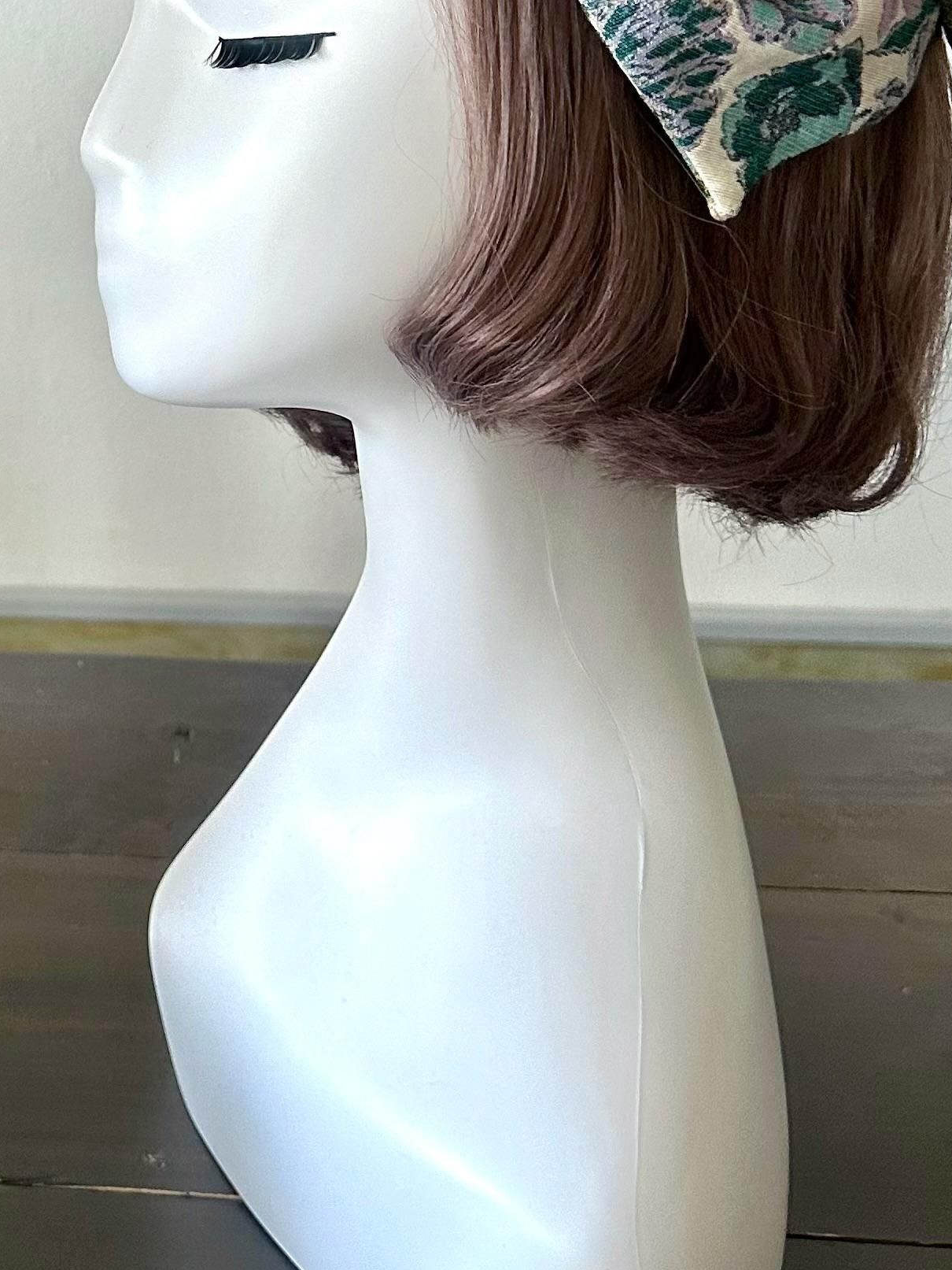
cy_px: 251
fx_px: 2200
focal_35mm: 60
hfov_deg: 23.1
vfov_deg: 31.3
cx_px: -62
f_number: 1.78
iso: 250
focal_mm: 6.86
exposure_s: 1/96
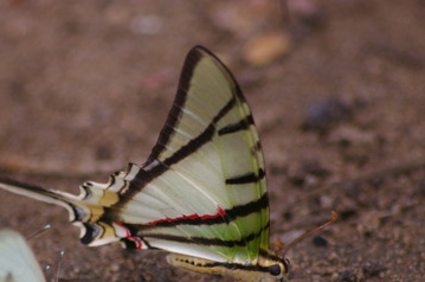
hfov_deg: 3.3
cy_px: 188
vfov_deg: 2.2
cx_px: 183
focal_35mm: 627
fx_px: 7389
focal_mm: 300
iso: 400
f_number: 5.6
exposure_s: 1/250
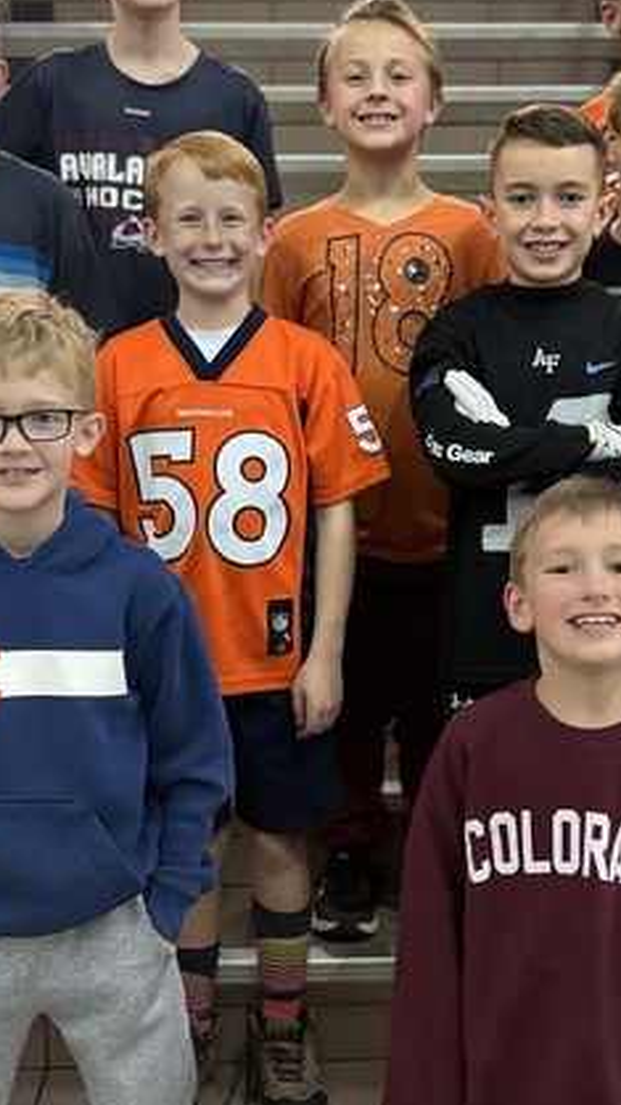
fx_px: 1464
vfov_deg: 40.8
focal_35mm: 50
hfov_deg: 23.9
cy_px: 743
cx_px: 338
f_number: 1.78
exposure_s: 1/60
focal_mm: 6.86
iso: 800
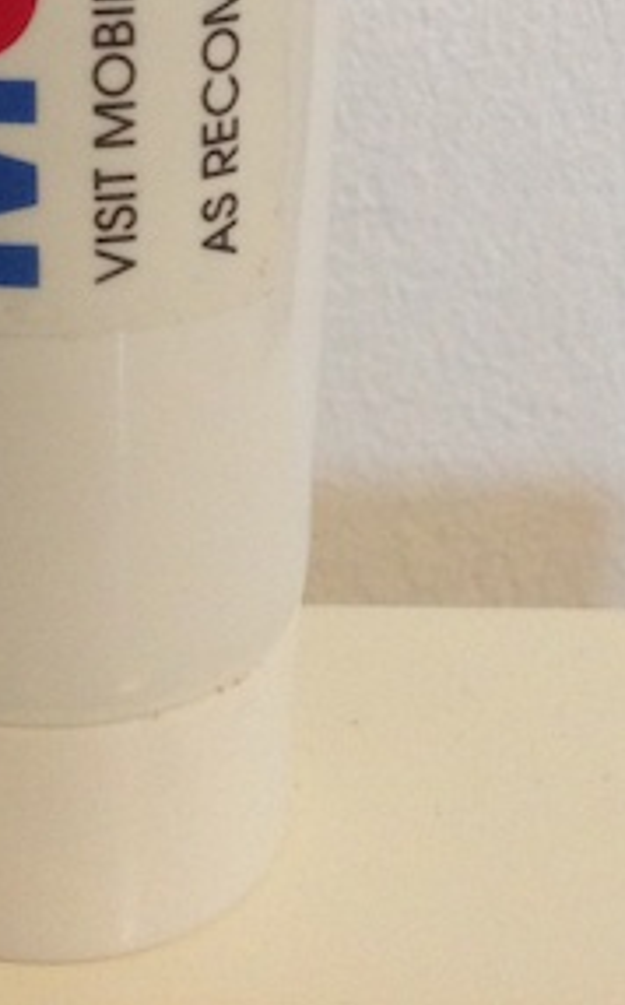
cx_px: 63
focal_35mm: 98
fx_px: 2679
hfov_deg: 13.2
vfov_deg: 19.2
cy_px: -397
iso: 125
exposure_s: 1/20
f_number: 2.4
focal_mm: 4.12
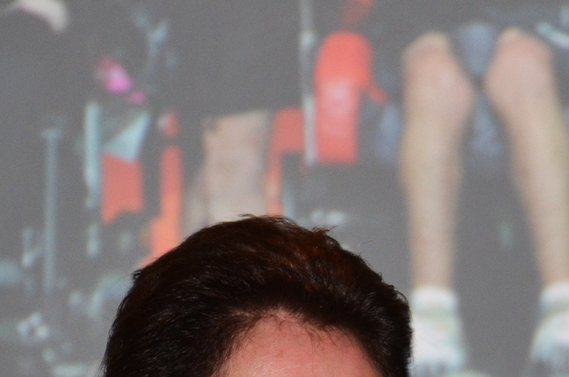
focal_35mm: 477
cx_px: 837
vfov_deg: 2.9
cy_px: 579
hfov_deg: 4.3
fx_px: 7524
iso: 800
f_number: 5.6
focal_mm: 90
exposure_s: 1/60
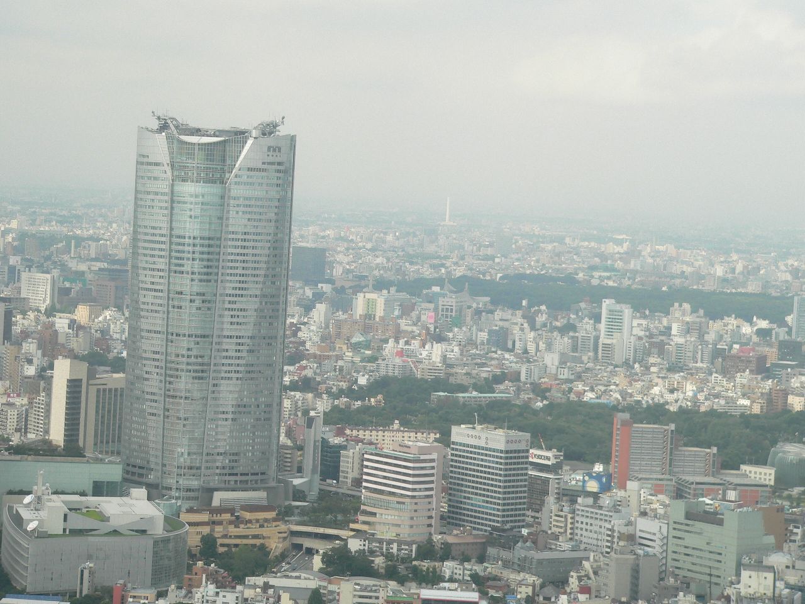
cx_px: 402
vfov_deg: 14.6
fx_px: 2349
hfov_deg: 19.4
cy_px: 302
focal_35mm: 101
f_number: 2.8
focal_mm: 16.7
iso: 100
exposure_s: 1/1000
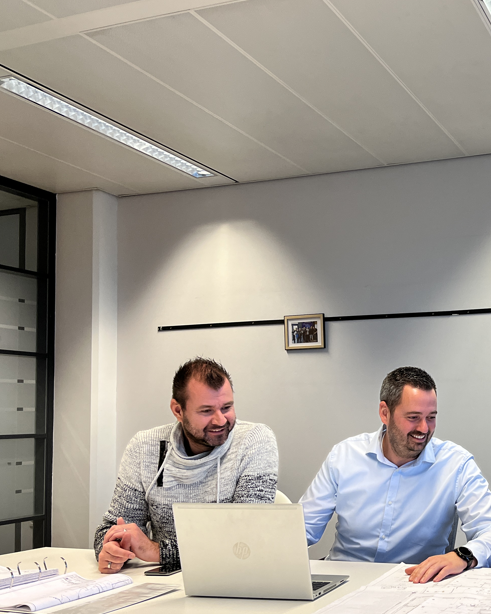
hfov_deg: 33.4
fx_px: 763
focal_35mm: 42
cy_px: 378
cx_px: 462
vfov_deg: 43.5
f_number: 1.6
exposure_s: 1/100
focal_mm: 5.1
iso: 125
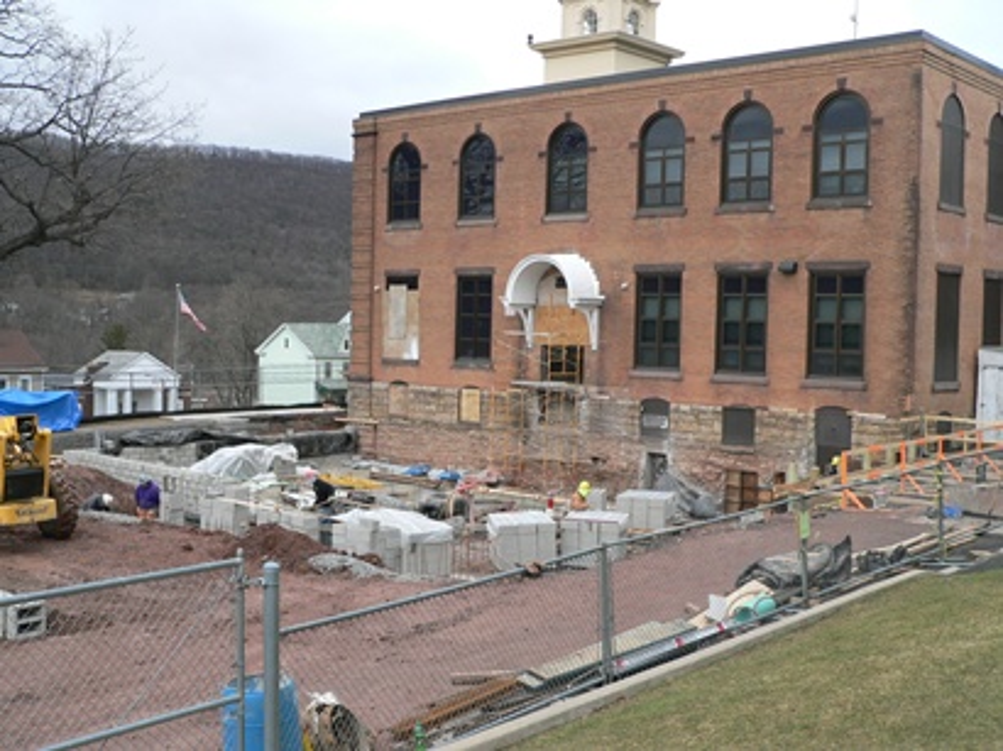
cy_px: 376
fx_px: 1187
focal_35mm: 41
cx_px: 502
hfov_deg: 45.8
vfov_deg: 35.1
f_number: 2.8
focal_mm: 6.8
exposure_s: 1/250
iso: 100
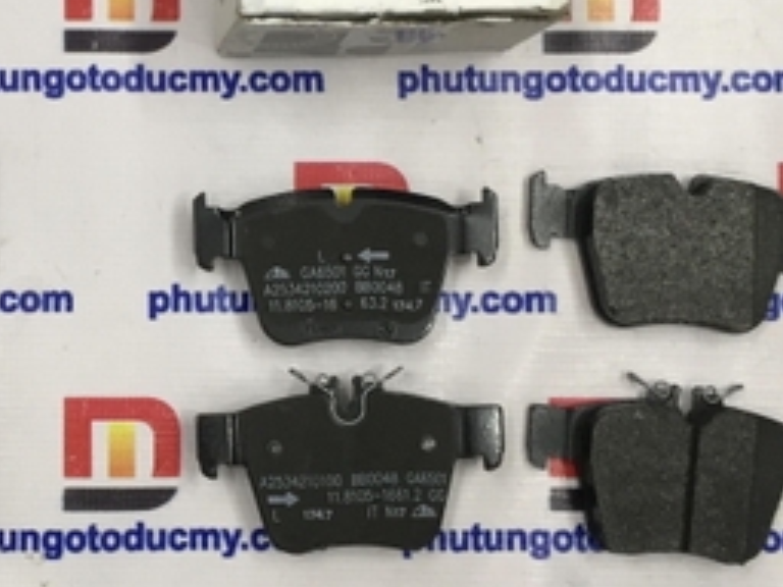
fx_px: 1538
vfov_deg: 21.6
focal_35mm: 68
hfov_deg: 27.4
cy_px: 229
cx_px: 55
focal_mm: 4.15
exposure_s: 1/33
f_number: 2.2
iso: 100
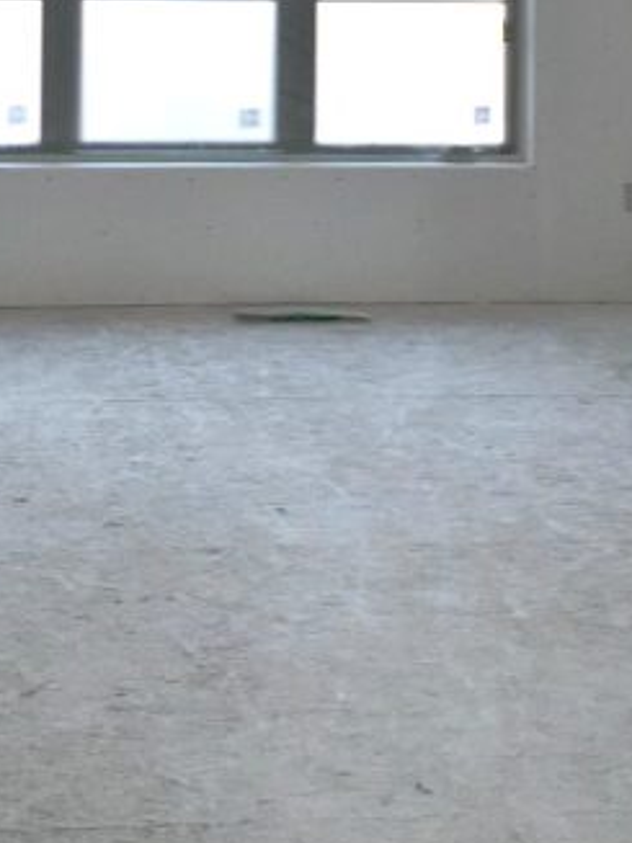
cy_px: -152
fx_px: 1730
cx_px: 196
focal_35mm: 71
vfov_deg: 24.9
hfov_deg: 20.6
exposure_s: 1/60
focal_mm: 4.15
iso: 25
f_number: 2.2
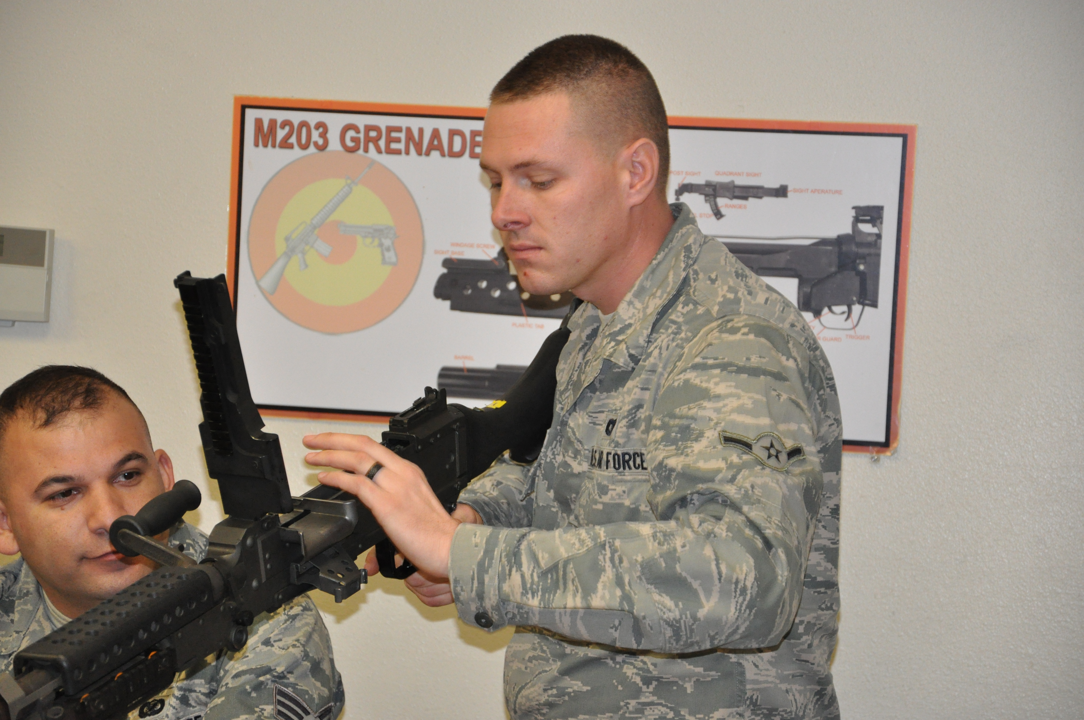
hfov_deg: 14.9
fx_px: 4150
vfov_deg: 9.9
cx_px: 542
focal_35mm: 138
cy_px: 360
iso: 1600
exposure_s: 1/60
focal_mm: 92
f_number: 5.6
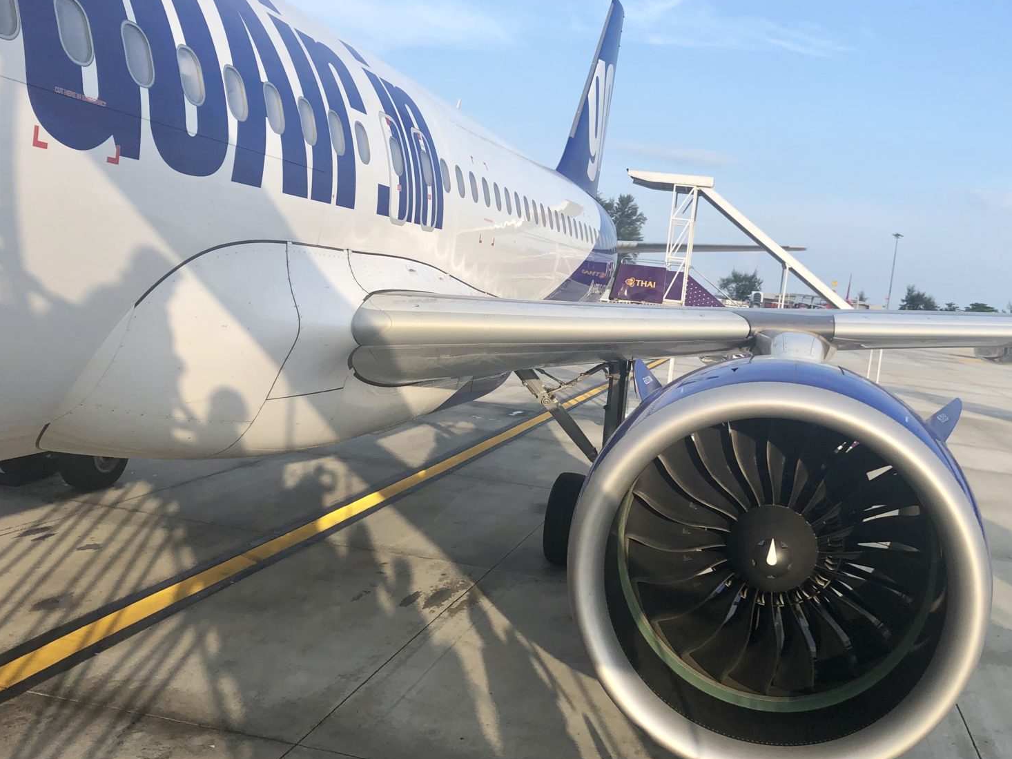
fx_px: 1023
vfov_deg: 40.7
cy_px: 358
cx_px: 564
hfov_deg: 52.5
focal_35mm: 35
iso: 20
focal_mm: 4
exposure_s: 1/1263
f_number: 1.8
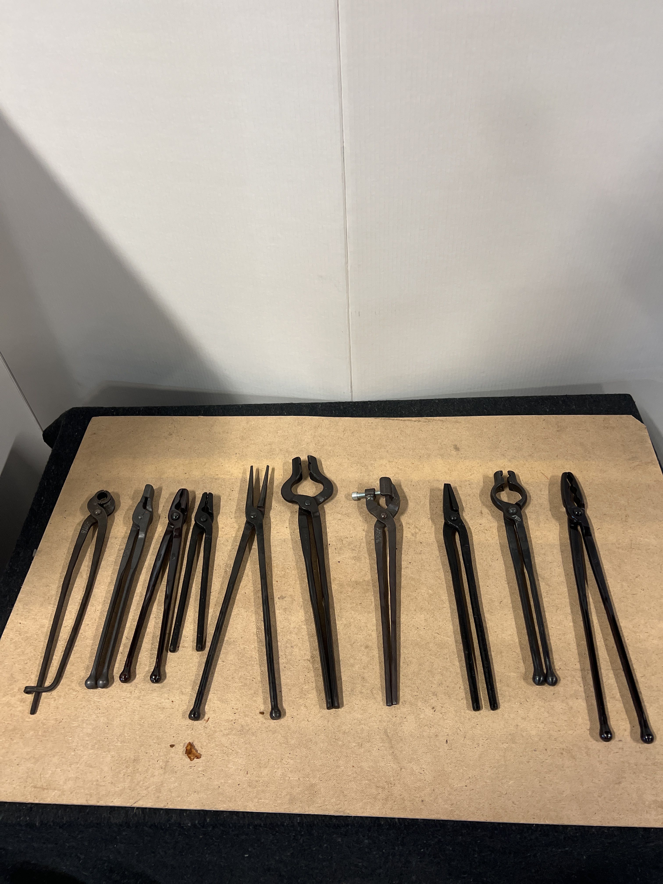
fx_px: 664
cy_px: 442
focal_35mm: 26
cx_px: 332
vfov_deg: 67.3
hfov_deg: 53.1
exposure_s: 1/50
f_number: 1.5
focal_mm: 5.7
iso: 160
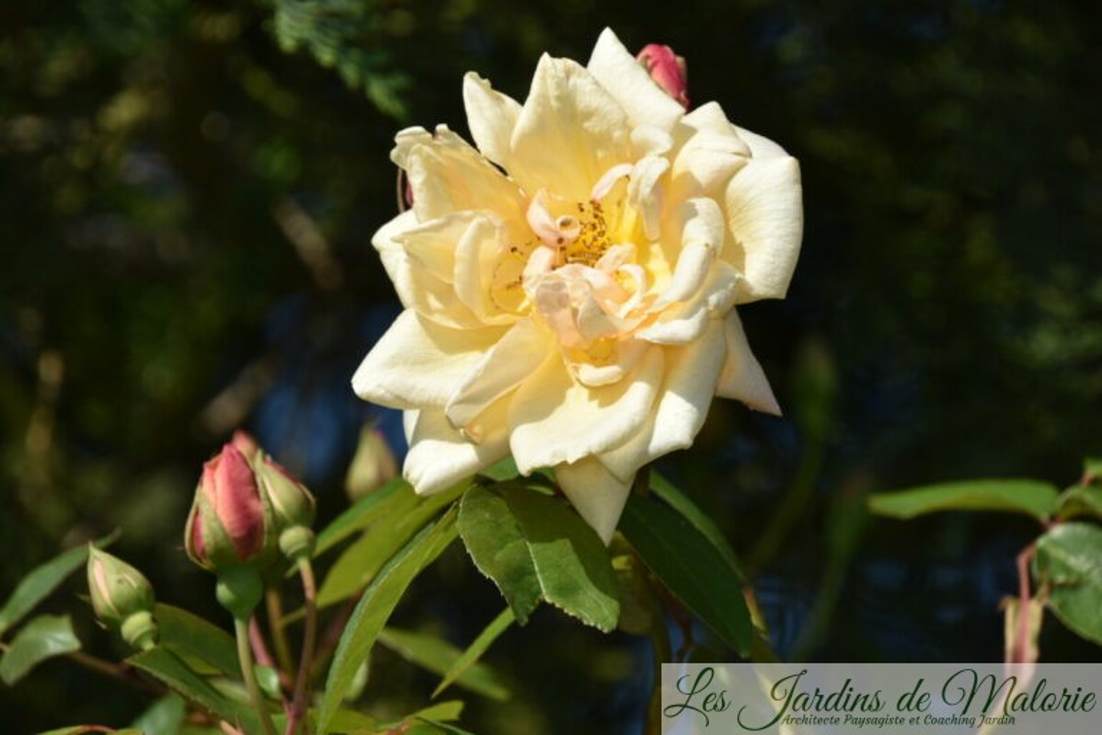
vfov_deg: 3.3
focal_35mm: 420
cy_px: 368
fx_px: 12856
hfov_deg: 4.9
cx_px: 551
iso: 100
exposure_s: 1/200
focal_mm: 280
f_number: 13
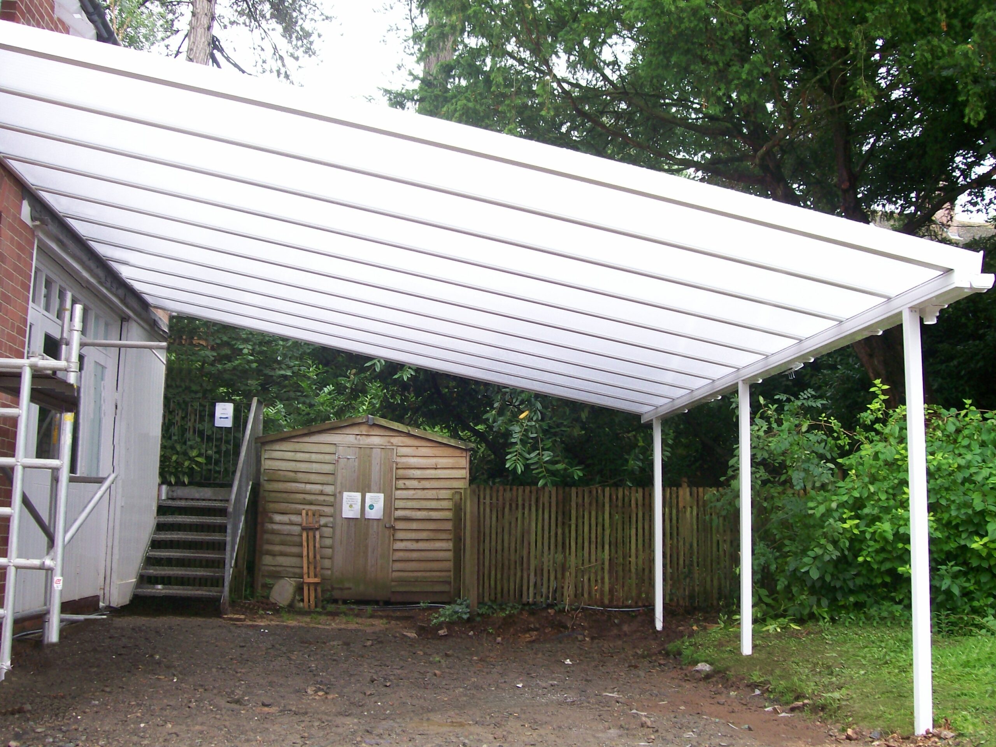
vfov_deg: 39.7
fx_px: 1036
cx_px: 498
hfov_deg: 51.4
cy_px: 374
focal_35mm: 36
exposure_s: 1/83.5
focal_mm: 6
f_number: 2.7
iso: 80
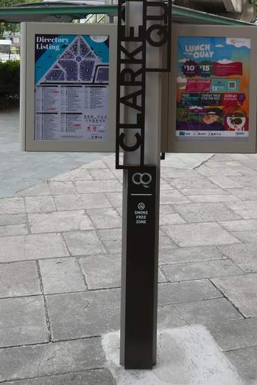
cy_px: 66
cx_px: 148
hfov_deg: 28.6
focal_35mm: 47
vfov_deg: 39.9
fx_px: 503
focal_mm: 10.9
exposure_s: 1/200
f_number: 5.6
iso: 200
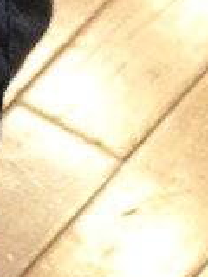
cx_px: -241
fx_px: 4054
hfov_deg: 2.9
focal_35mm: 506
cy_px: -367
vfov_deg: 3.9
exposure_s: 1/20
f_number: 5.6
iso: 3200
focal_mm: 55
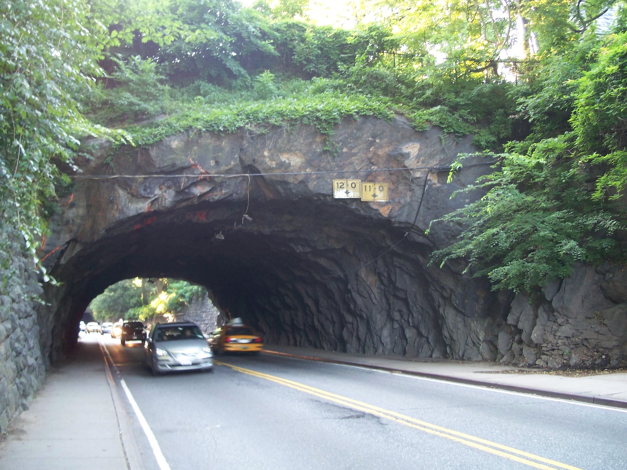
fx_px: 743
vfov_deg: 35.1
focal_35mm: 41
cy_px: 213
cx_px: 306
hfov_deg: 45.8
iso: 200
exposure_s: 1/15
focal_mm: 7.8
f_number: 2.8
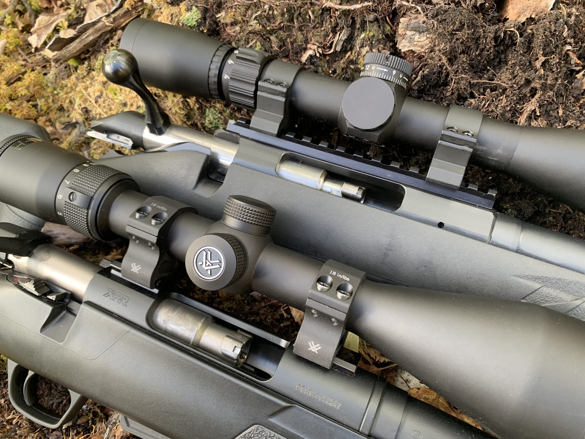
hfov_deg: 67.3
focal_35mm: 26
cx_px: 292
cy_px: 220
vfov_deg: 53.1
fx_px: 439
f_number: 1.8
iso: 80
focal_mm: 4.25
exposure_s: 1/121
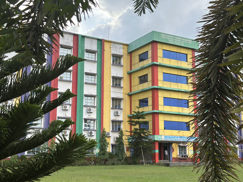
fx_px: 337
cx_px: 122
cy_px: 91
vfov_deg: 30.3
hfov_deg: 39.7
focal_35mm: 48
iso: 80
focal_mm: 6.86
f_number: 1.78
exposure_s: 1/830
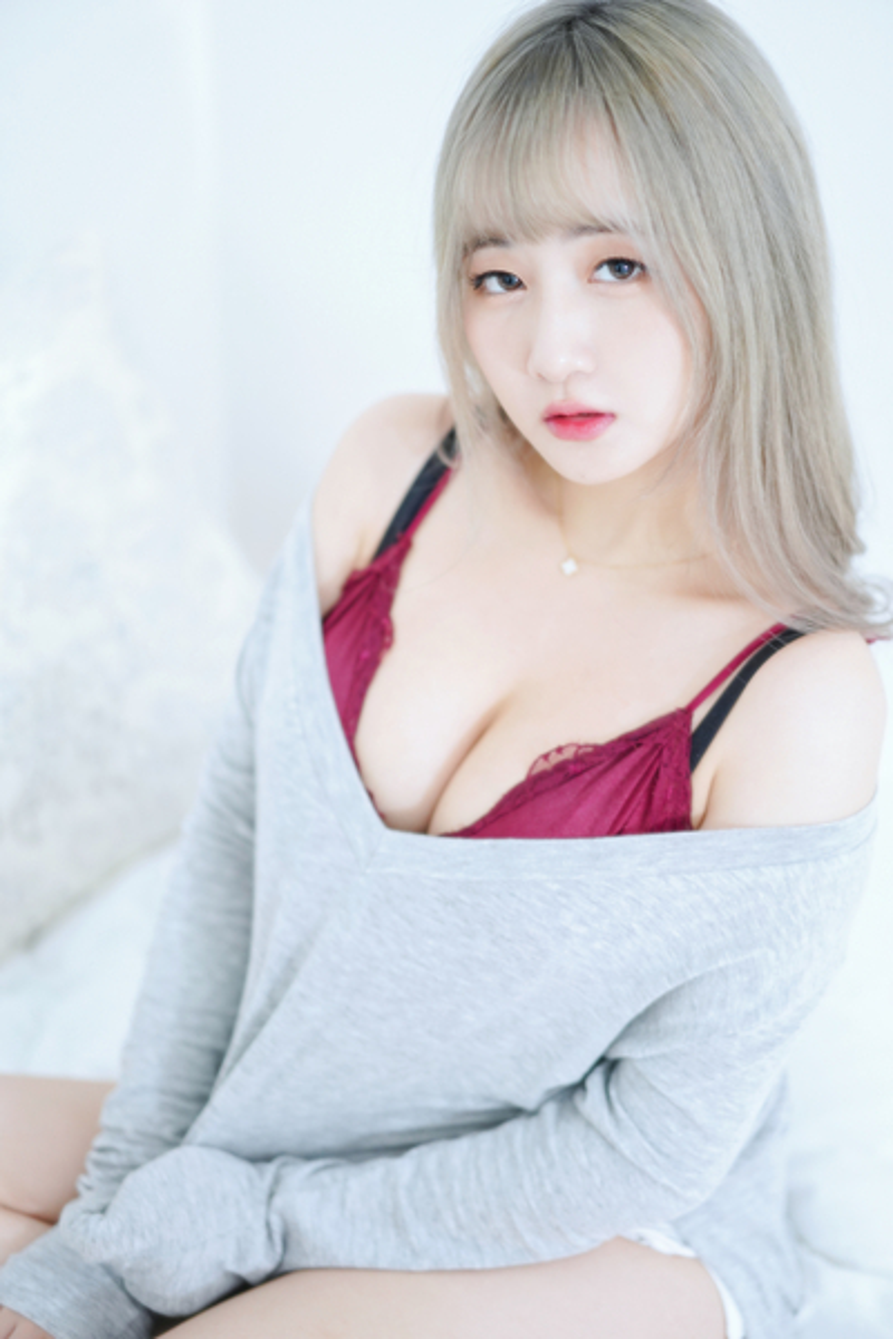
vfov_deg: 36.2
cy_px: 670
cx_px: 446
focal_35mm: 55
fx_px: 2046
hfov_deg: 24.6
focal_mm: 55
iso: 1000
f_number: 1.8
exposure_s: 1/160
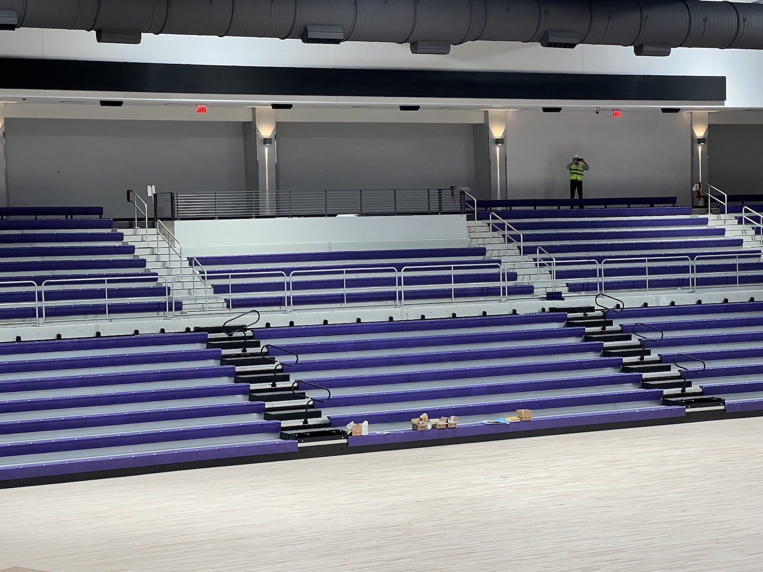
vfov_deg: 19.1
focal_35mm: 77
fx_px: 1697
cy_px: 286
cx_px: 382
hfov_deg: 25.3
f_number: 2.8
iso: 125
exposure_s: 1/60
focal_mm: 9
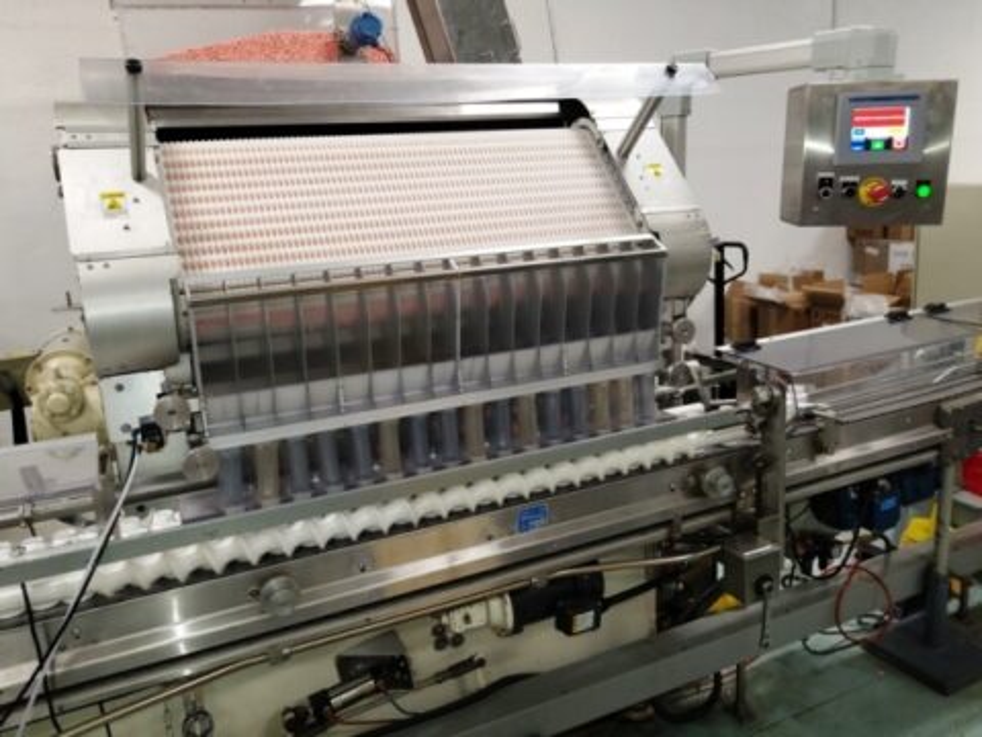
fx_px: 738
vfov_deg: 53.1
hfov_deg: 67.3
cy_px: 368
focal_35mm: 26
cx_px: 491
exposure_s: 1/60
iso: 80
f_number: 1.7
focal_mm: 4.25
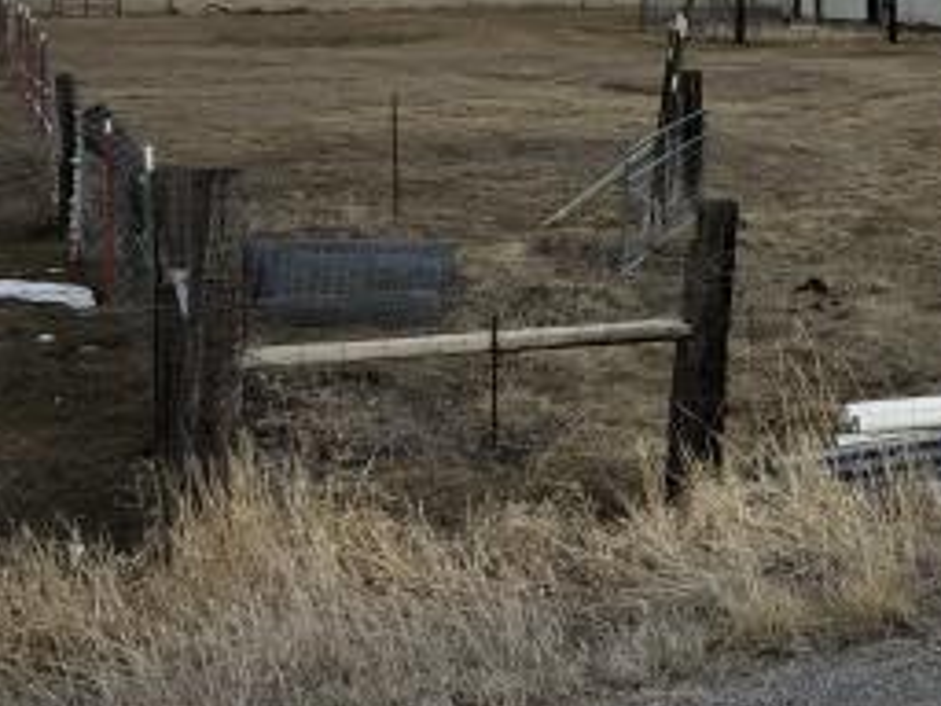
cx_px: 1114
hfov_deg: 25.2
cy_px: 107
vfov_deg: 20.7
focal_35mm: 70
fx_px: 1903
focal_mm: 4
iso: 20
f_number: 1.8
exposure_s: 1/3436
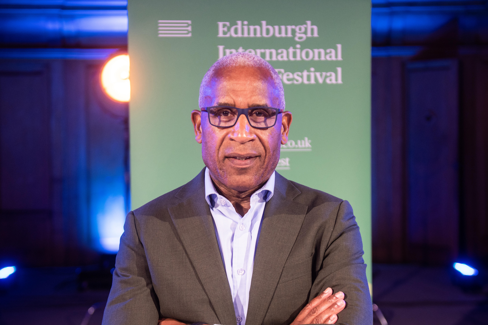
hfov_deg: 30.5
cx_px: 244
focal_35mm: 66
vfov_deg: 20.6
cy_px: 162
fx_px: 895
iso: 800
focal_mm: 44
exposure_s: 1/60
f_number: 2.8
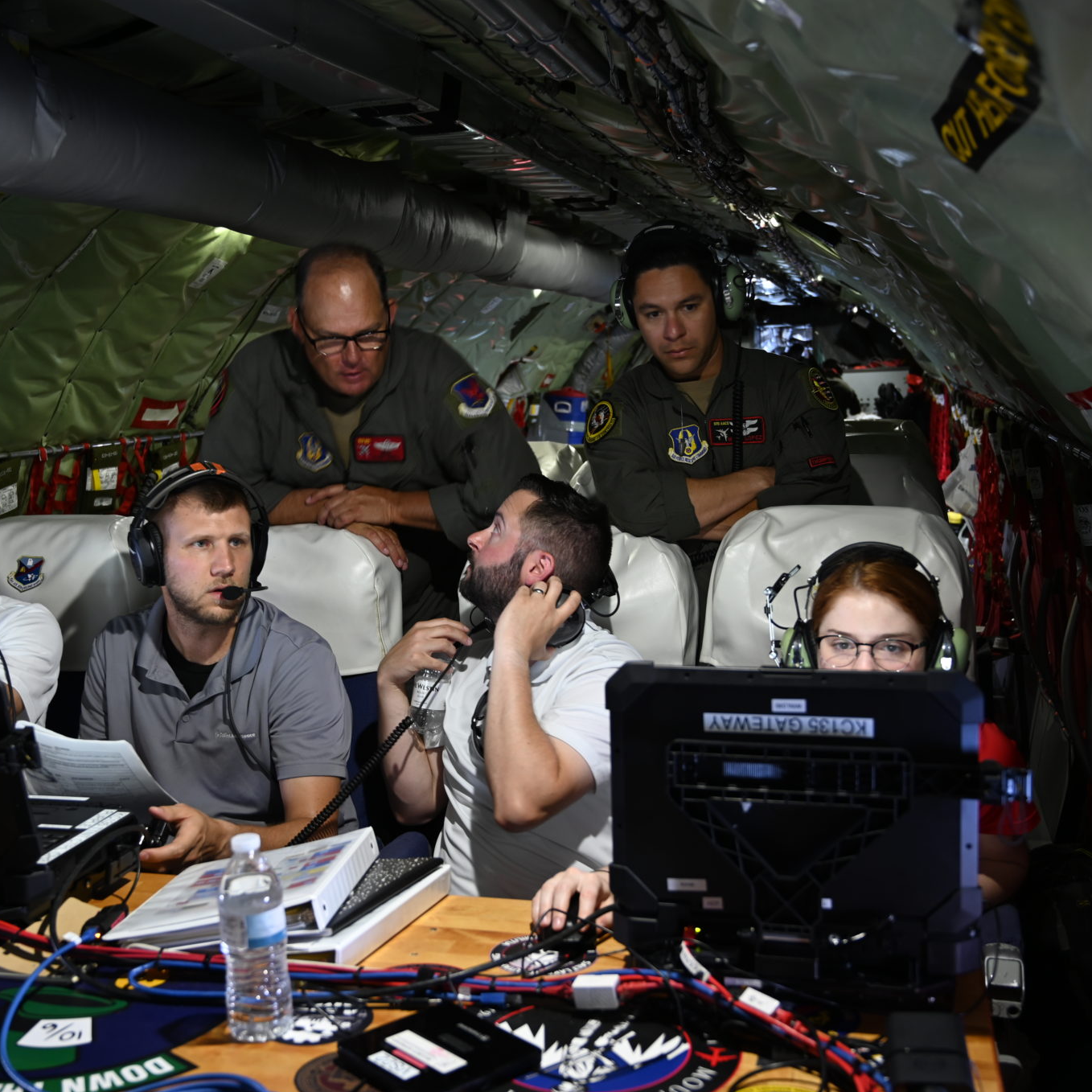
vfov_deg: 40.9
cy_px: 547
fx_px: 1463
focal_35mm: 41
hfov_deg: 40.8
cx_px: 454
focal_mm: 32
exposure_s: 1/8
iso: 250
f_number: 4
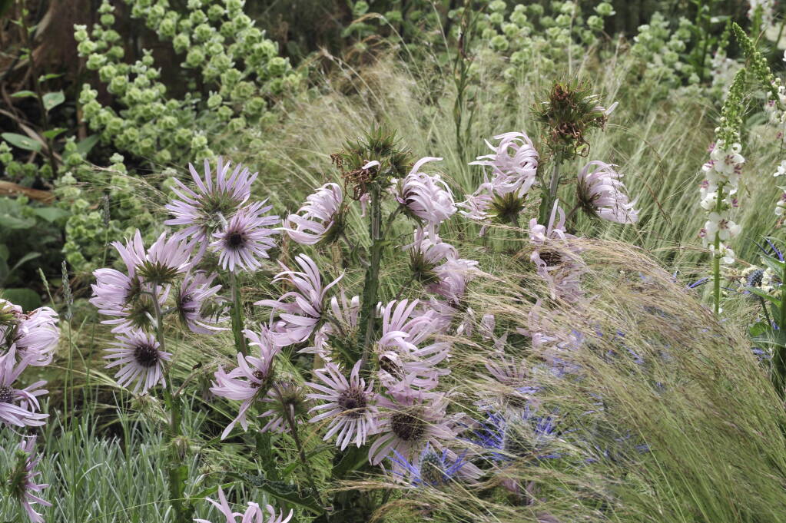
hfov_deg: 32.4
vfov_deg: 21.9
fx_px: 1353
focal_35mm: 62
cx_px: 393
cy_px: 262
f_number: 9
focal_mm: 62
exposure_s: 1/320
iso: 400
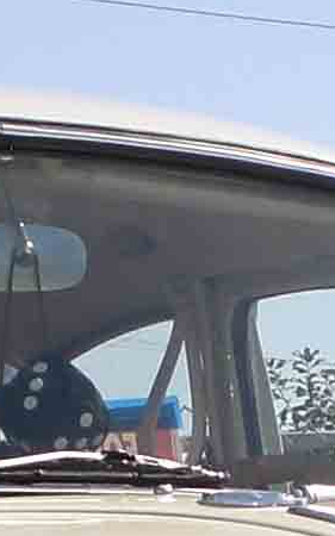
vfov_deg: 7.4
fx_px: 4020
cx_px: 291
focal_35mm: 275
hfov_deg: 4.8
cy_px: 960
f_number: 4.4
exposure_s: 1/500
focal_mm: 6.3
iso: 50
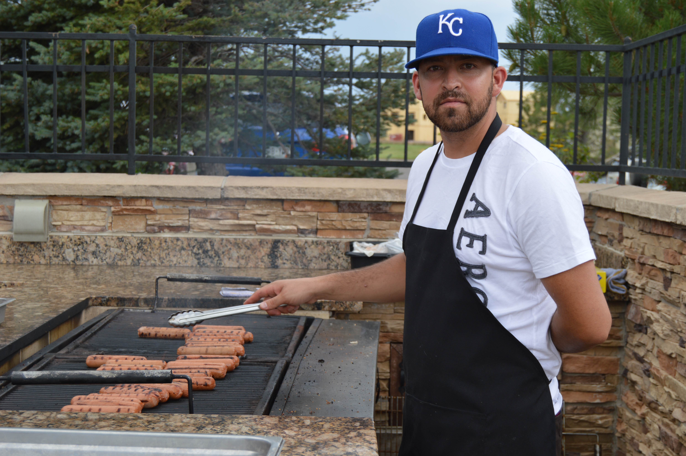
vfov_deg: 22.6
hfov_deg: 33.4
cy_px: 228
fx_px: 1142
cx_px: 343
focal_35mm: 60
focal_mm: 40
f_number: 5.6
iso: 125
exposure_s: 1/125
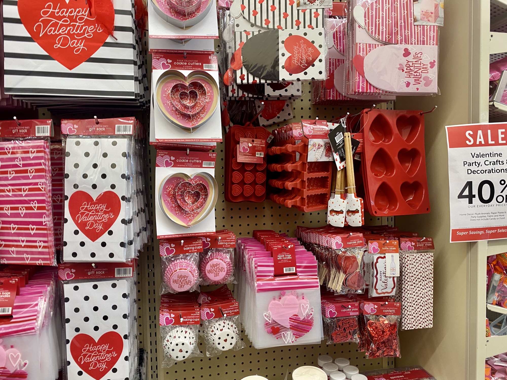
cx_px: 254
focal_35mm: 26
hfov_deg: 67.3
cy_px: 190
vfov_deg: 53.1
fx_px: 381
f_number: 1.8
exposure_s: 1/60
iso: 80
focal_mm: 4.25
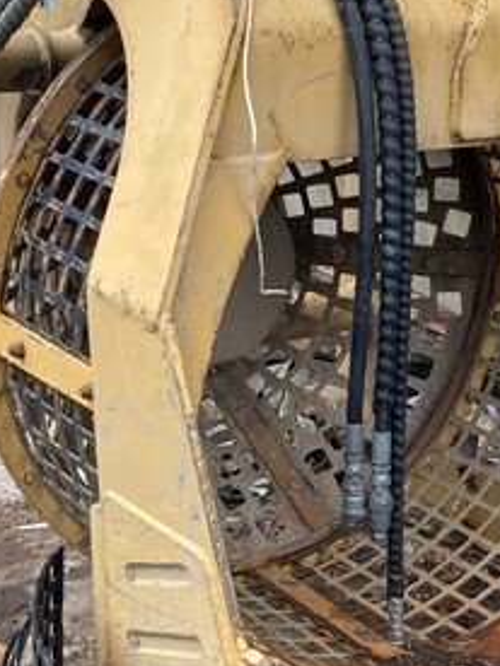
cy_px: 524
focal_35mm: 78
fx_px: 1502
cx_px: 372
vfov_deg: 24.7
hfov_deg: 18.8
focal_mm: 3.99
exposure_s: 1/121
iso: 32
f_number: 1.8
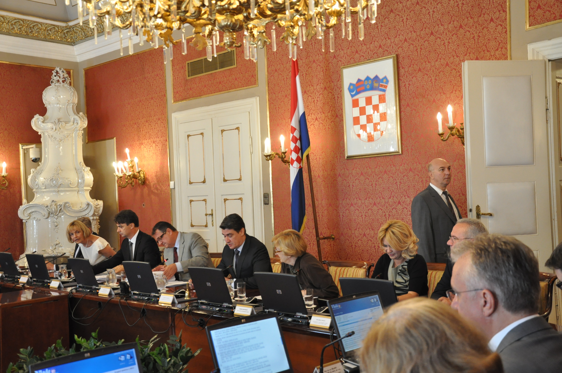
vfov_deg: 31.8
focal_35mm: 42
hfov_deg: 46.4
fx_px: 655
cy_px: 186
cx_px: 281
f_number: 6.3
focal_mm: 28
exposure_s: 1/40
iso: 1250
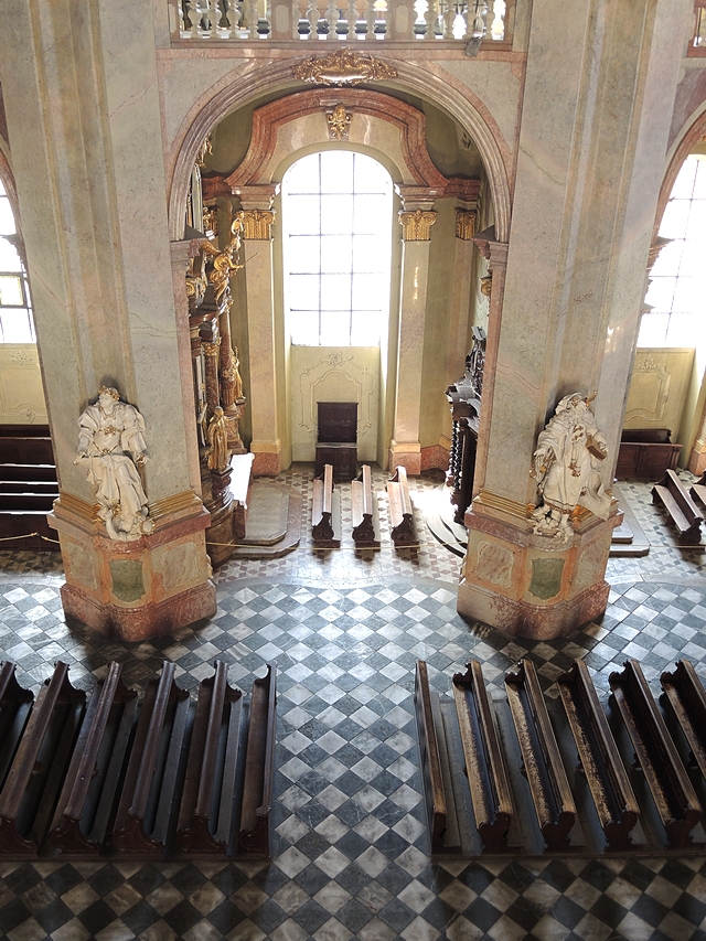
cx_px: 353
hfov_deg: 46.8
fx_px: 816
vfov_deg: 60.0
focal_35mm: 30
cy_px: 470
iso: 180
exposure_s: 1/30
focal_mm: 6.5
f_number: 2
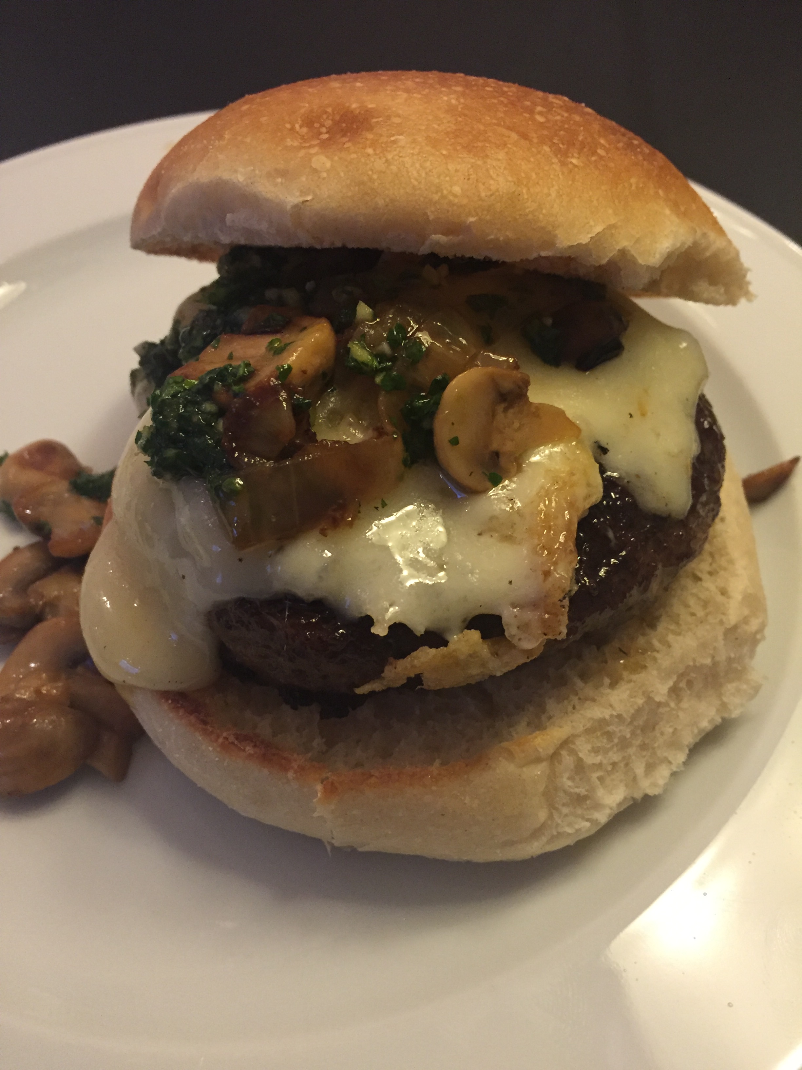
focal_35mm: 29
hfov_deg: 48.2
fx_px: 896
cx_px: 401
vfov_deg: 61.7
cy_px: 535
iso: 250
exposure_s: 1/17
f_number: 2.2
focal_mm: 4.15
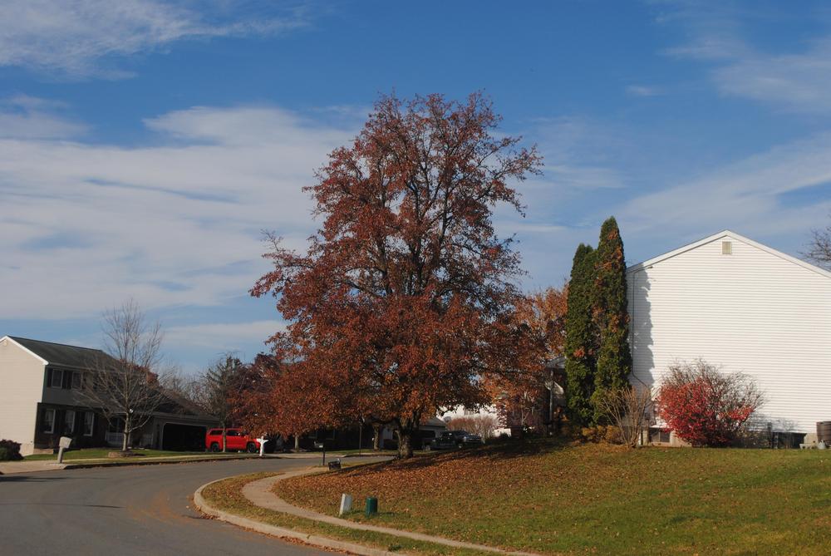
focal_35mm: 48
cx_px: 416
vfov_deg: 28.1
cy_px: 278
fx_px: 1109
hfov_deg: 41.1
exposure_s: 1/320
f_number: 9
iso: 100
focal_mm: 32
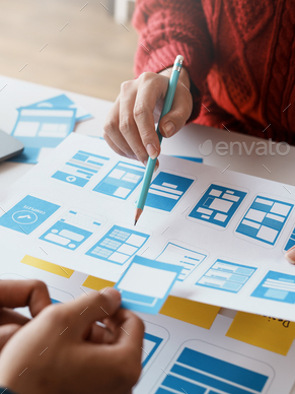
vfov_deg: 26.7
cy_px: 195
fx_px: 829
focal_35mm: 73
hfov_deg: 20.1
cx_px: 89
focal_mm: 50
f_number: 3.5
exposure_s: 1/160
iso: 250
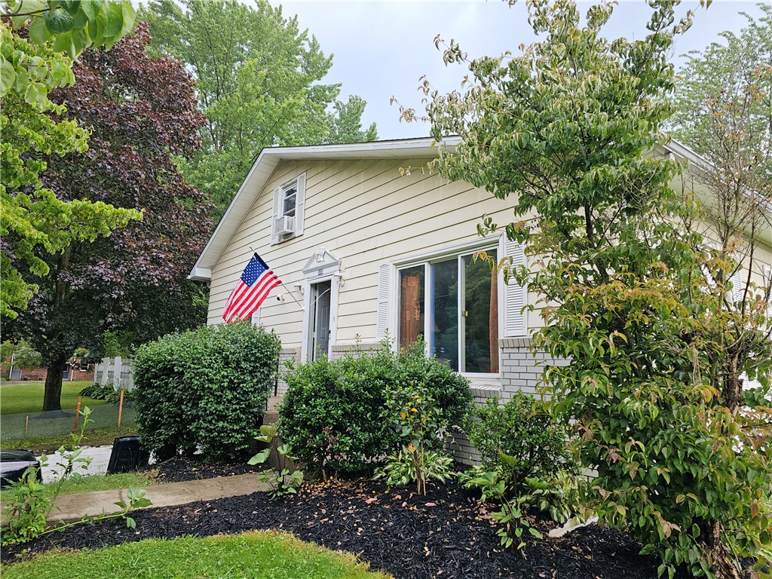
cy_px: 290
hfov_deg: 73.9
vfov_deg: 58.9
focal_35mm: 23
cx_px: 386
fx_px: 513
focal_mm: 6.3
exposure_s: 1/120
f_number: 1.7
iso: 12
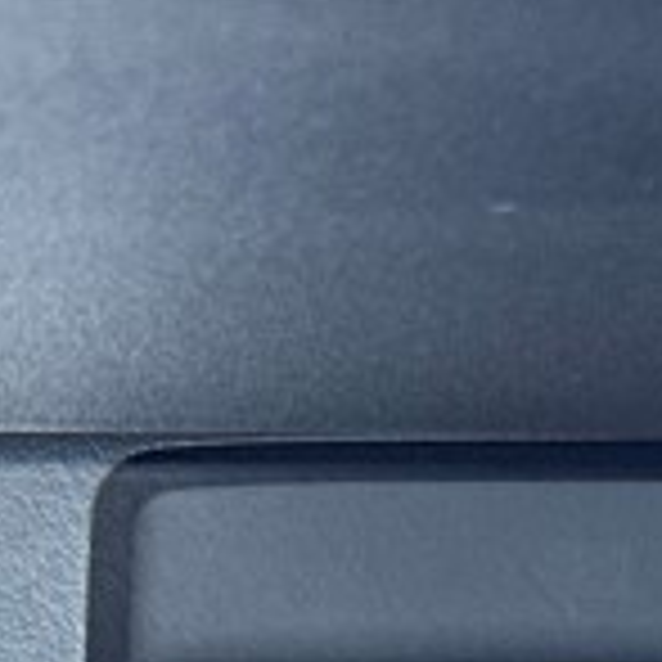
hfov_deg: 5.8
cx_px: 1410
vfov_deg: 5.7
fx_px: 6404
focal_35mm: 296
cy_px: 1509
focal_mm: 6.86
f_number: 1.78
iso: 125
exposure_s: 1/60
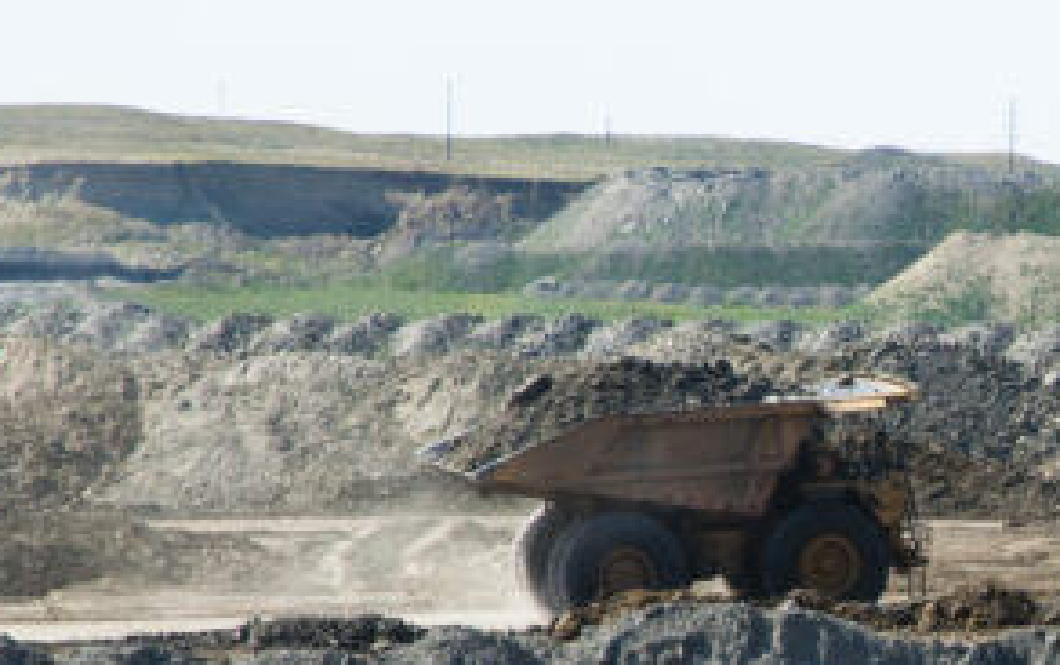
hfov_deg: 4.3
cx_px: 1252
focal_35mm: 483
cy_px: 716
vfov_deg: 2.7
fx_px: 13964
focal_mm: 120
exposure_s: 1/180
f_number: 11
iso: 200
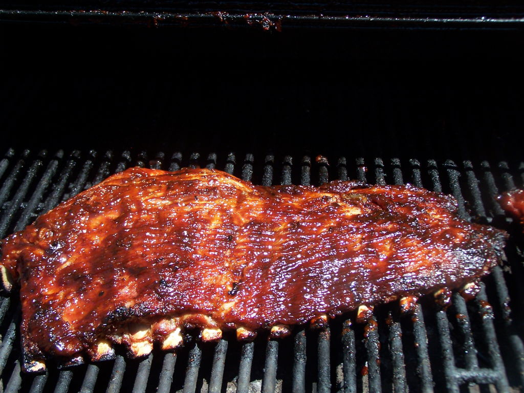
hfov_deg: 37.5
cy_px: 196
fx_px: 772
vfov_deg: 28.6
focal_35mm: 51
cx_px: 262
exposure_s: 1/640
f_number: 3
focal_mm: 8.5
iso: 80
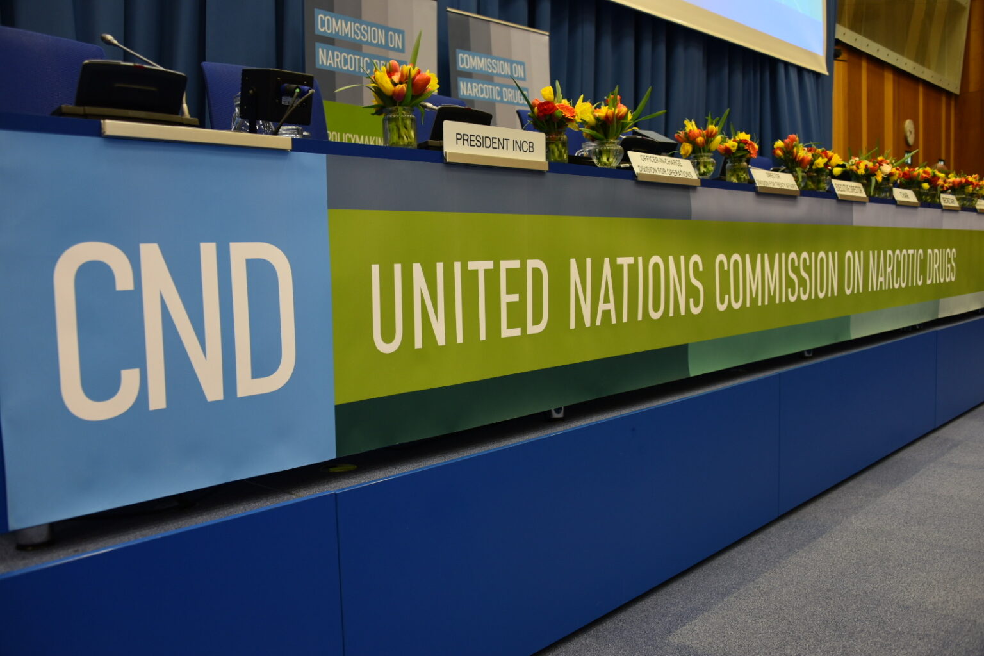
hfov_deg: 58.7
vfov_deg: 41.1
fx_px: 875
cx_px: 492
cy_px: 328
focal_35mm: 32
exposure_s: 1/60
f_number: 4
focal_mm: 32
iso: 560
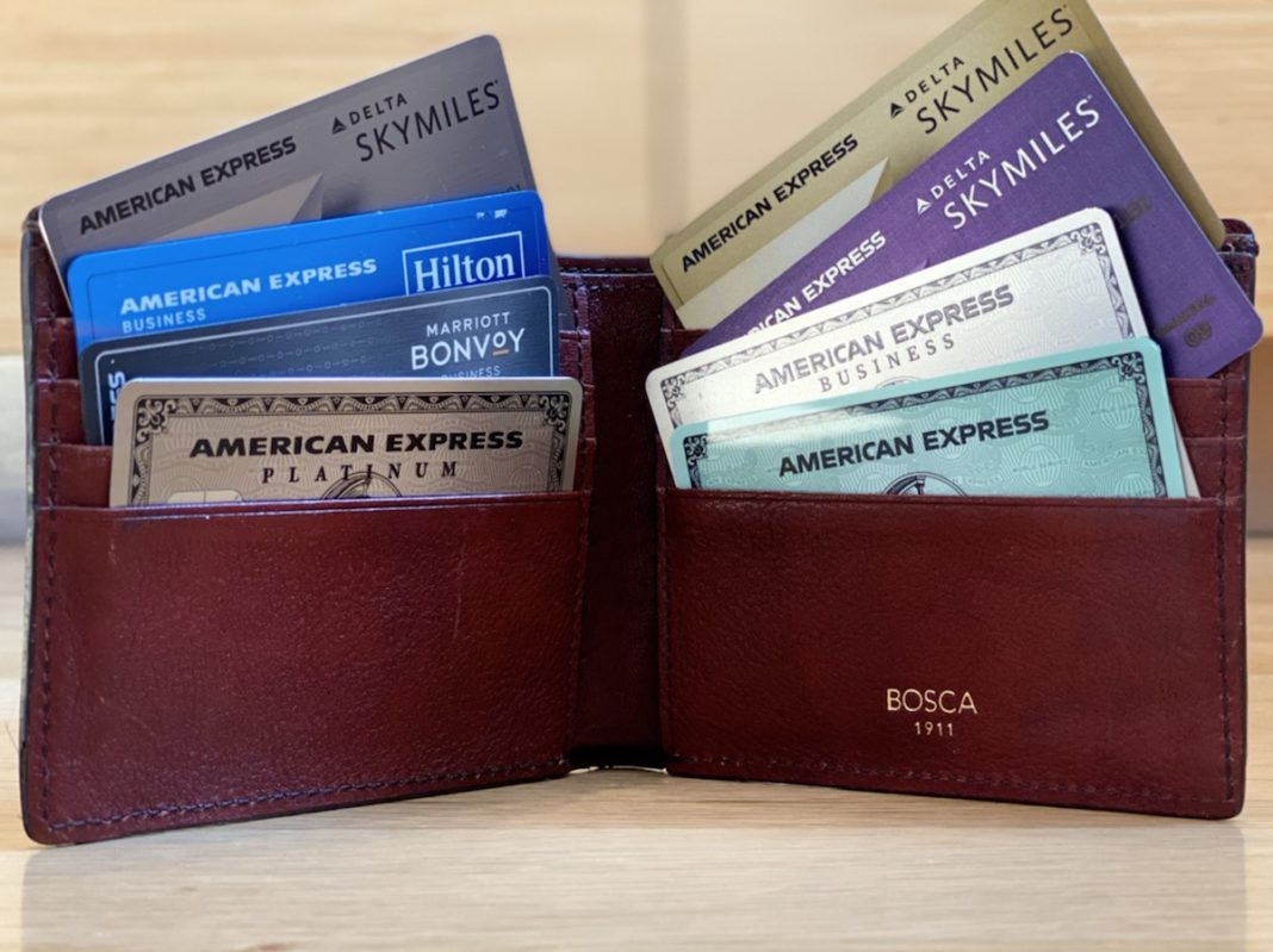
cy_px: 476
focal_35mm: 52
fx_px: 1911
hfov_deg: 36.9
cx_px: 636
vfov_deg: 28.0
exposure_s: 1/40
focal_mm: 6
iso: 125
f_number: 2
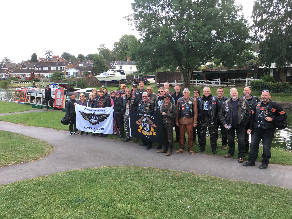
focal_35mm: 29
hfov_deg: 61.7
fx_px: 245
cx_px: 146
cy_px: 110
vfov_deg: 48.2
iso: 25
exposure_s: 1/116
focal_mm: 4.15
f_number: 2.2
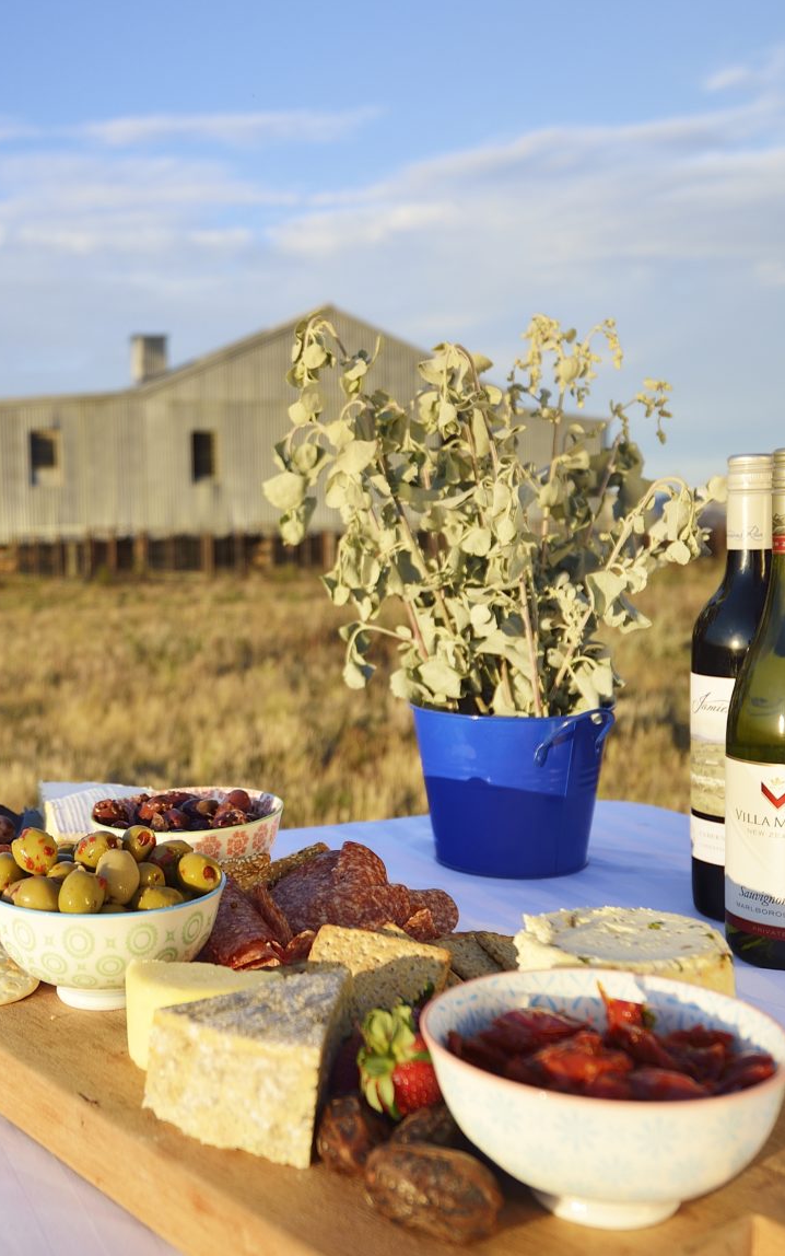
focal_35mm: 40
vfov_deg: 49.3
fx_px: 1369
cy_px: 622
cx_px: 218
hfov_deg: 31.6
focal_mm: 22
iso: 100
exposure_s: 1/200
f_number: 4
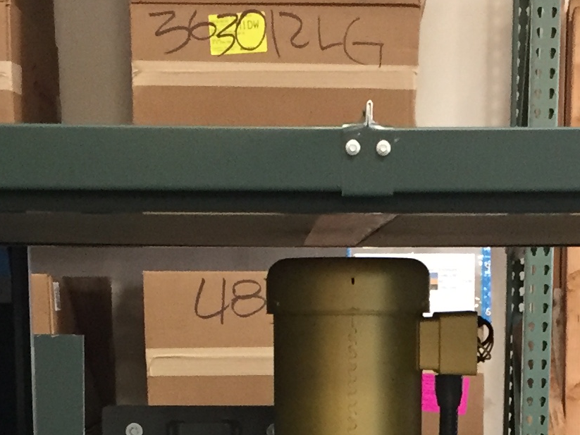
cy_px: 764
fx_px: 1927
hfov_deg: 17.1
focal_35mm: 115
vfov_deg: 11.9
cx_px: 343
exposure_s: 1/30
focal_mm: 4.15
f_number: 2.2
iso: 160
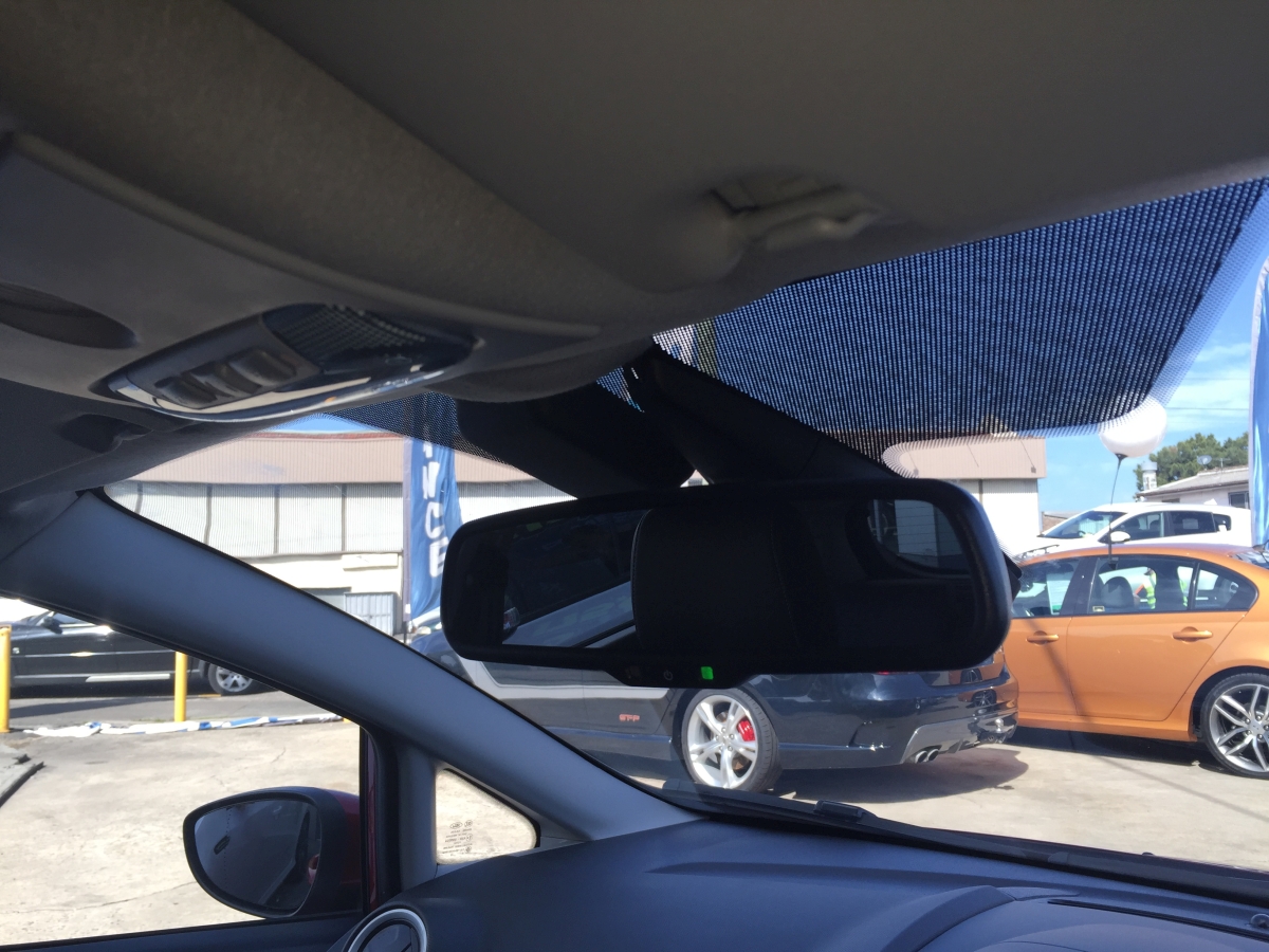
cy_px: 476
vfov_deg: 48.2
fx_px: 1063
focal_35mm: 29
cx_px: 634
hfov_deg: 61.7
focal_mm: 4.15
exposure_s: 1/520
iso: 32
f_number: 2.2
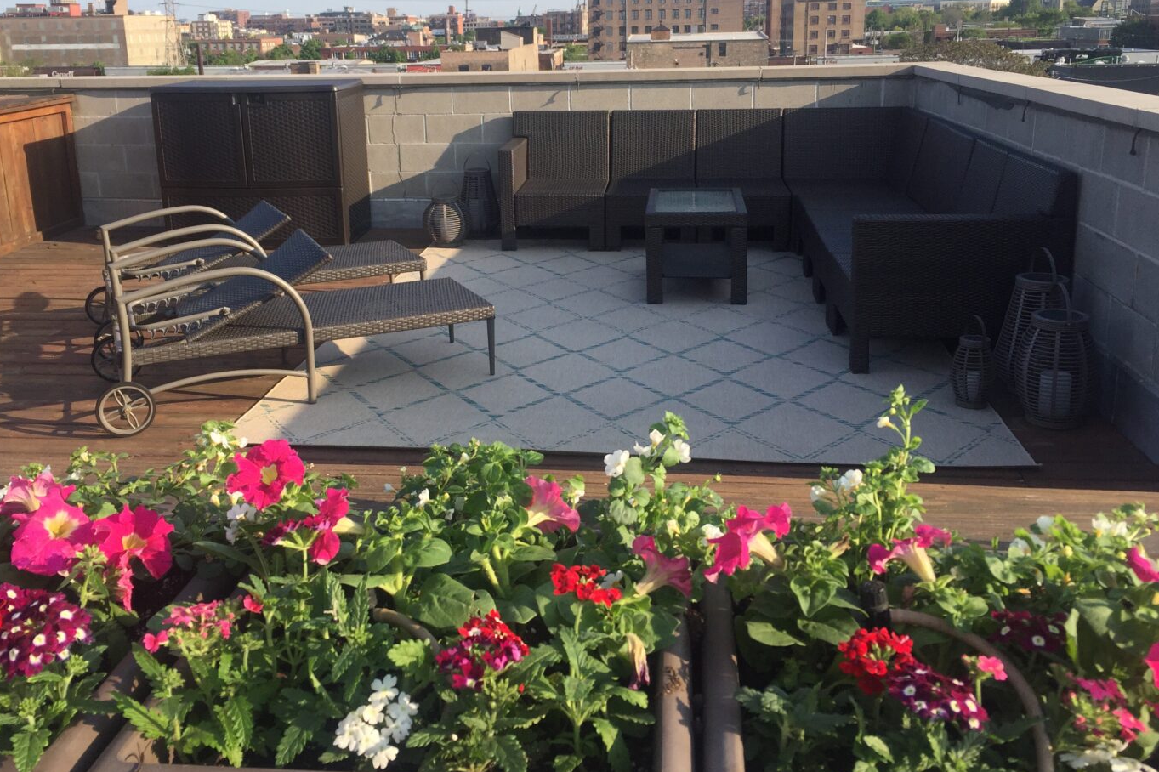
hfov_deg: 55.7
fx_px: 1094
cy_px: 292
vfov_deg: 38.6
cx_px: 532
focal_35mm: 34
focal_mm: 4.15
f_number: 2.2
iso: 32
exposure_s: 1/1163
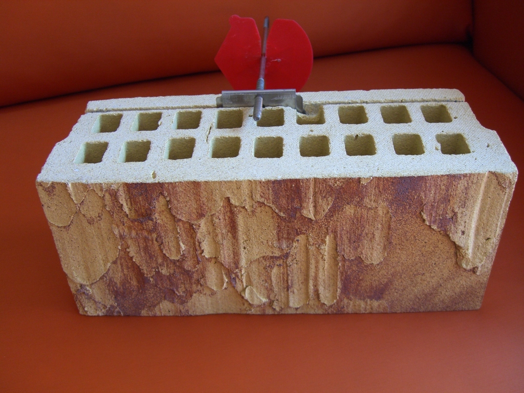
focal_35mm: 38
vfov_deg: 37.7
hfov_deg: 49.0
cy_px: 196
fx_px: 575
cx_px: 262
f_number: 2.8
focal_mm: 7.9
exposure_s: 1/60
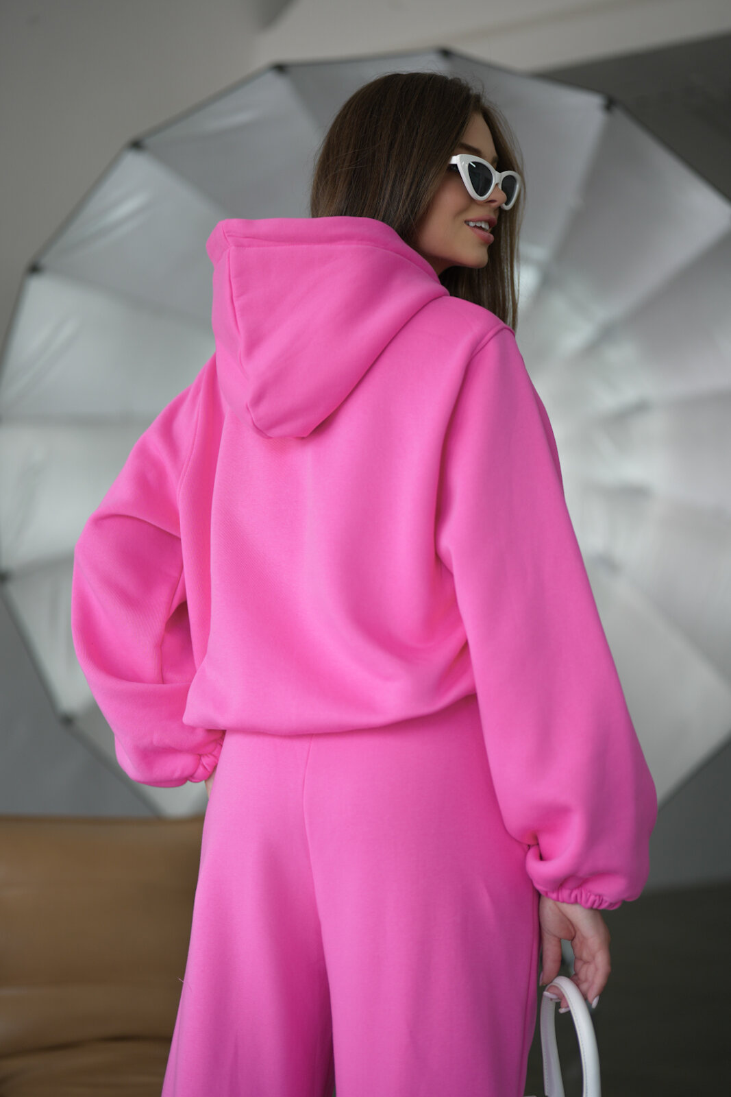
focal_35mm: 50
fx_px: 1522
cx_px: 366
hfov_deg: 27.0
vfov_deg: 39.6
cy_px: 548
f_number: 1.4
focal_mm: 50
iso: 100
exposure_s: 1/250
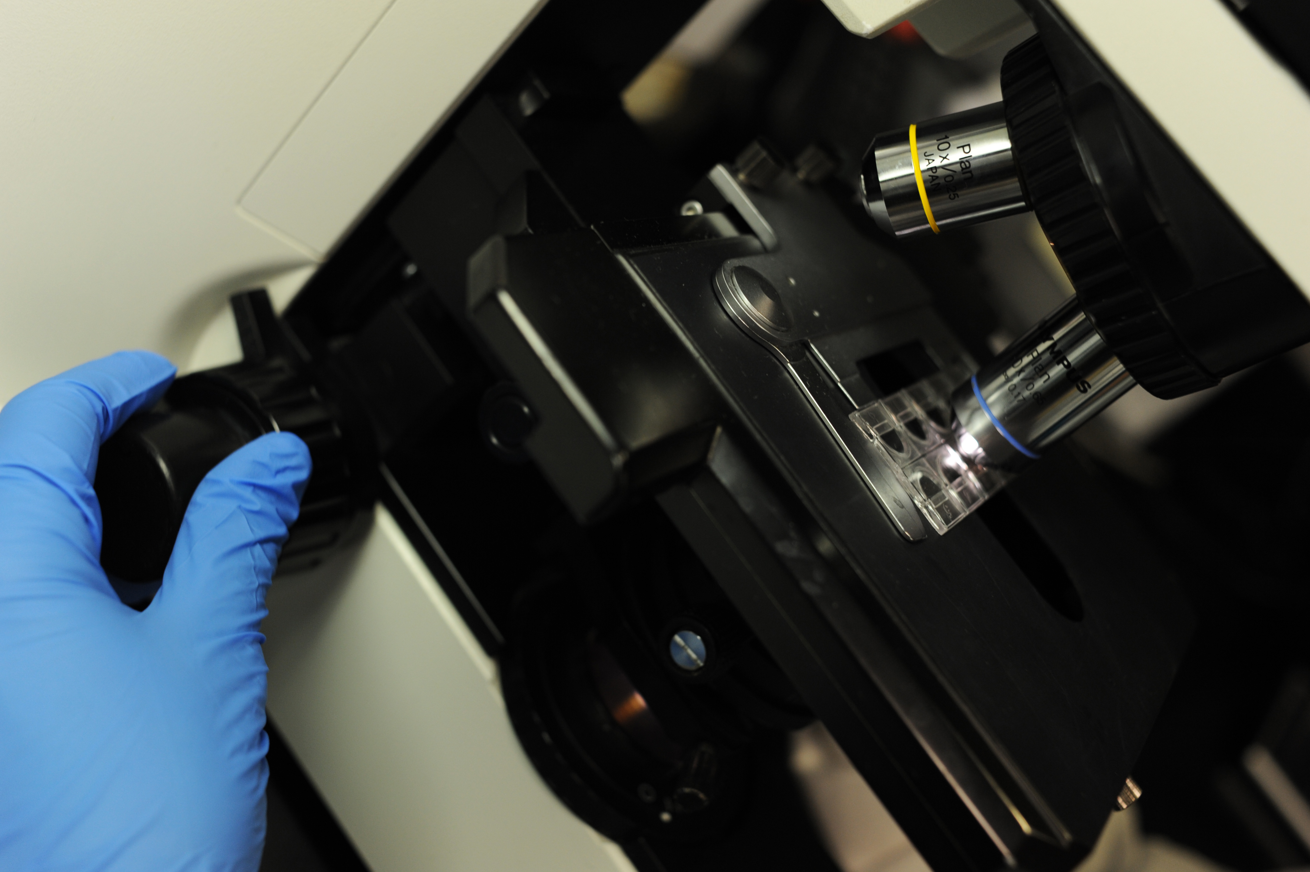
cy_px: 436
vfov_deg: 37.8
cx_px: 655
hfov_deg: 54.5
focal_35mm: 35
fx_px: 1273
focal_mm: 35
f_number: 4.5
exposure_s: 1/100
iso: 640
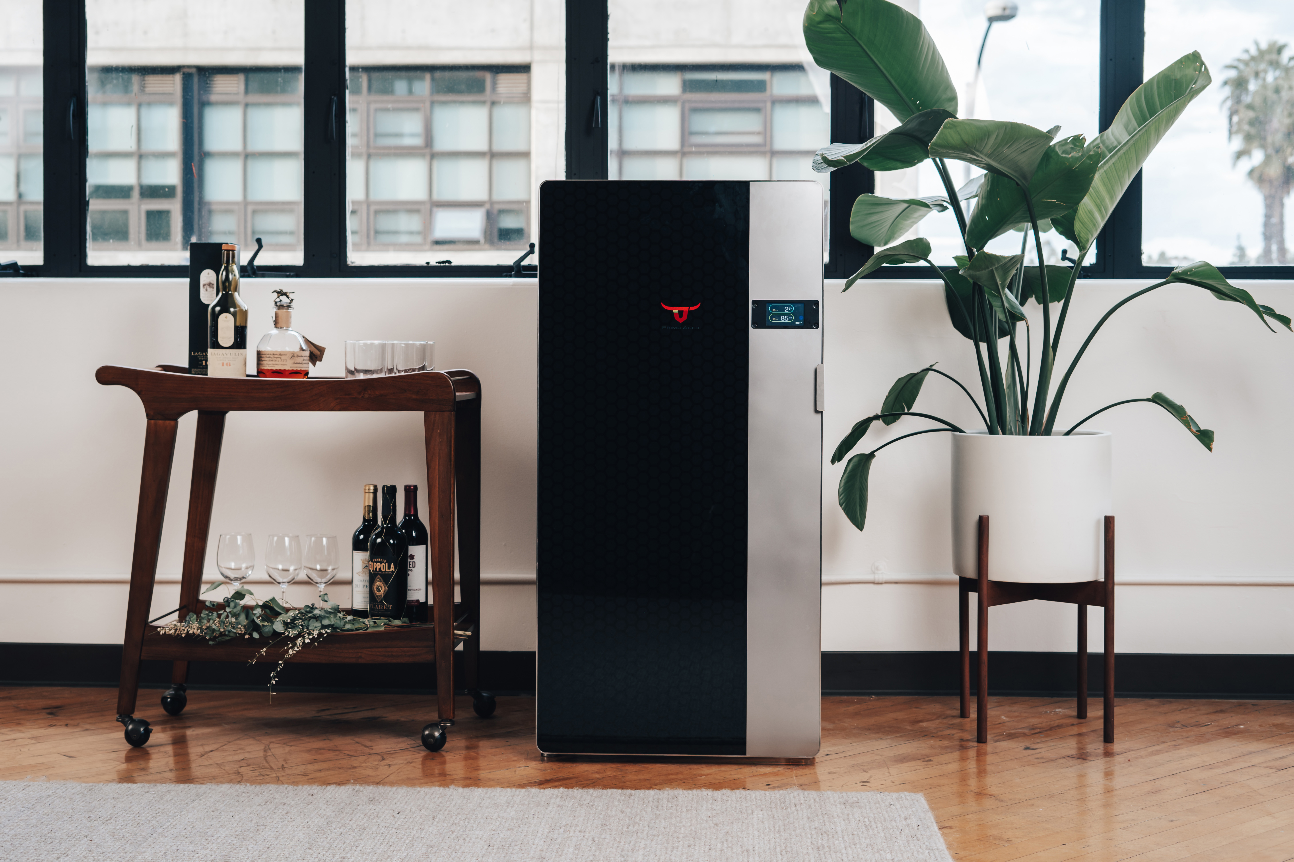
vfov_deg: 27.0
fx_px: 1797
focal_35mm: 50
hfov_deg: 39.6
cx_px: 647
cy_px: 431
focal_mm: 50
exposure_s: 1/40
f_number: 5
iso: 100
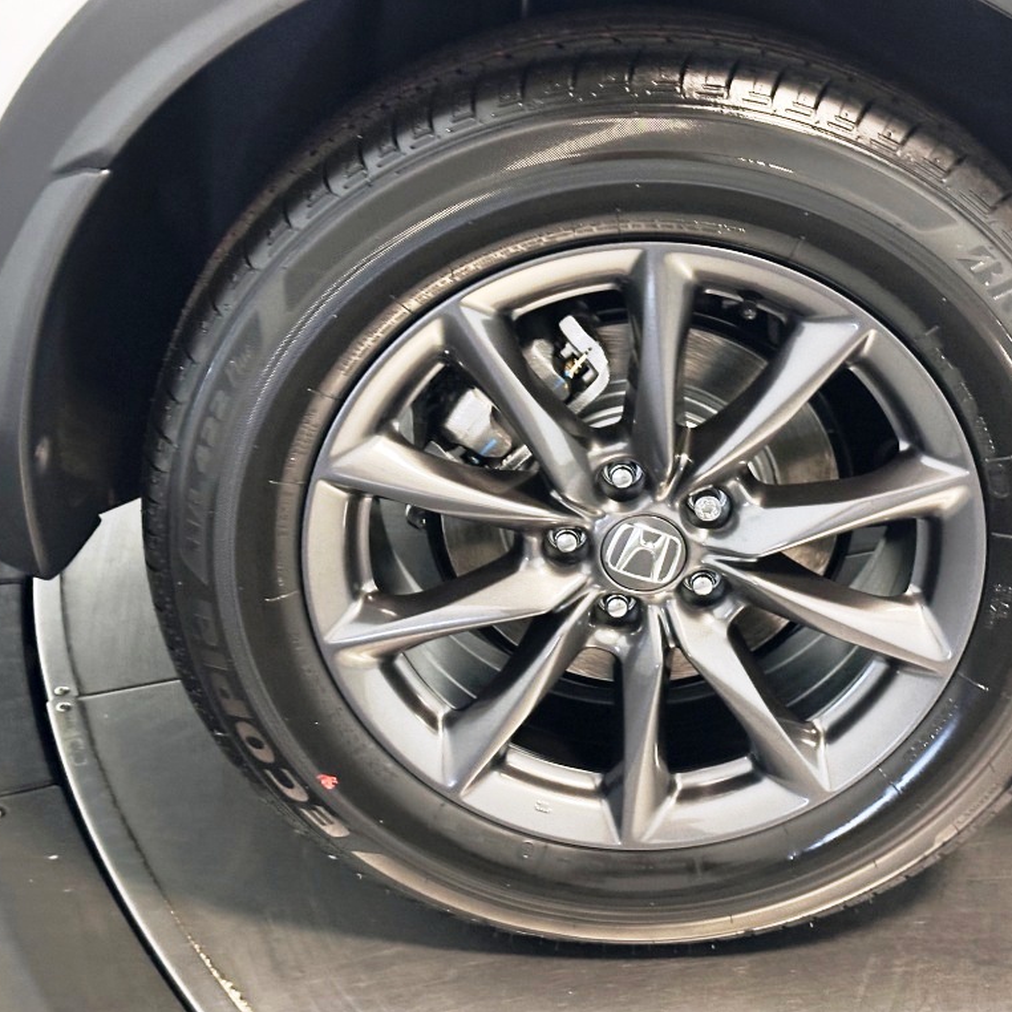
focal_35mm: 57
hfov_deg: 30.0
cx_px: 618
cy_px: 507
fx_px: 1885
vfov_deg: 30.0
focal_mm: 6.86
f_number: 1.78
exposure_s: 1/24
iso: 640
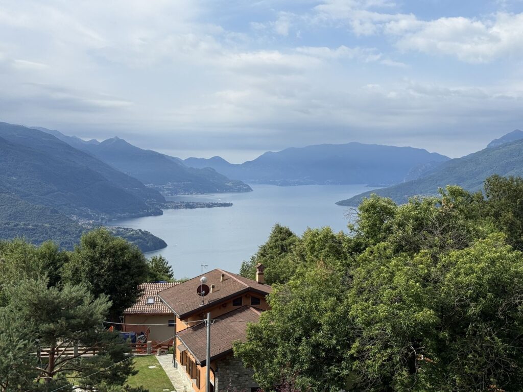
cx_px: 262
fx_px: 725
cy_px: 196
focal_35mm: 48
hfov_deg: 39.7
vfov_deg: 30.3
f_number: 1.78
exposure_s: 1/6024
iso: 64
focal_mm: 6.76
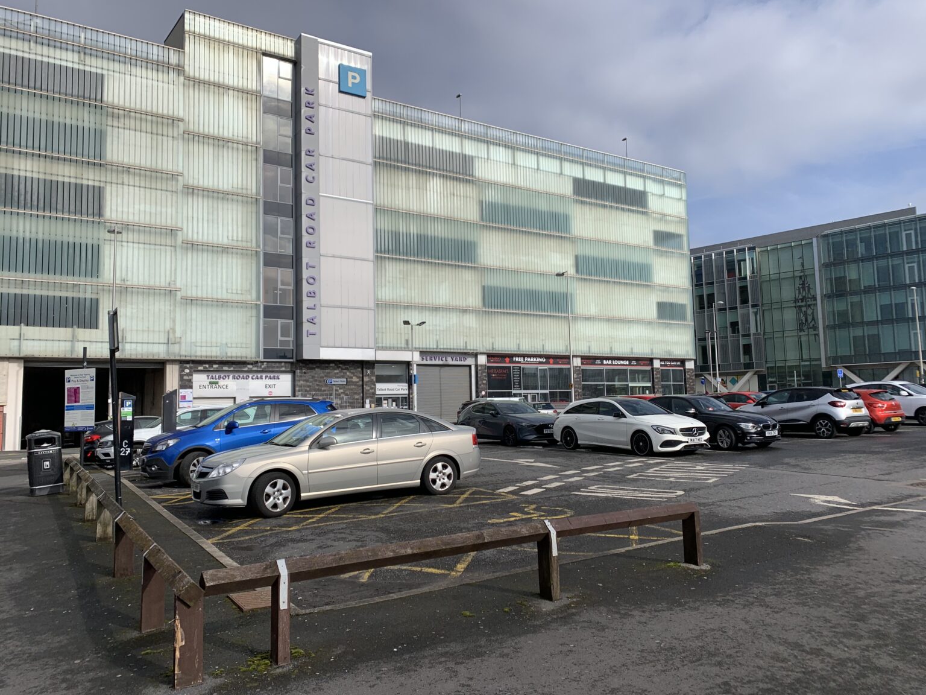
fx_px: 696
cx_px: 463
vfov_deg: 53.1
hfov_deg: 67.3
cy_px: 348
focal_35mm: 26
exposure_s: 1/3788
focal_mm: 4.25
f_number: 1.8
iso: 25
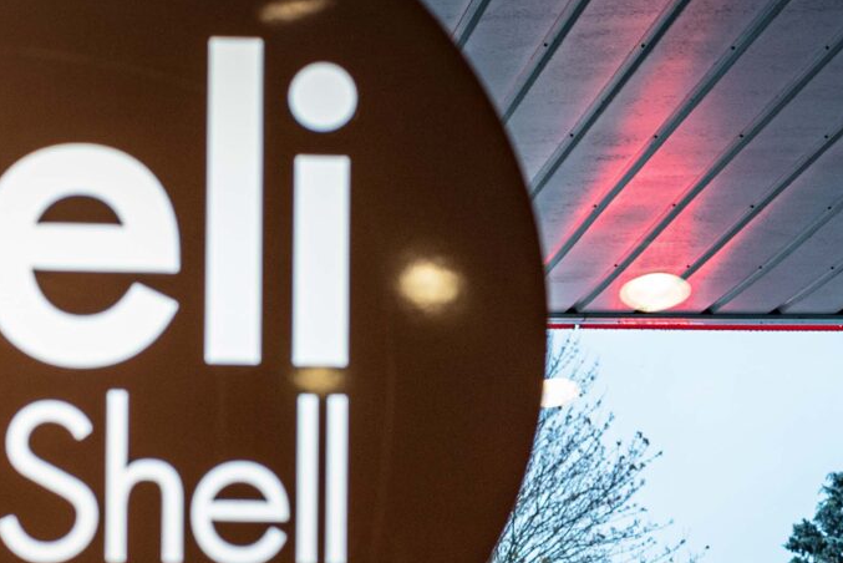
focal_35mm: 189
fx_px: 4427
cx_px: 136
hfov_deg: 10.8
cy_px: 940
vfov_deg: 7.1
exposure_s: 1/125
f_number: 5.6
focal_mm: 50
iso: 500
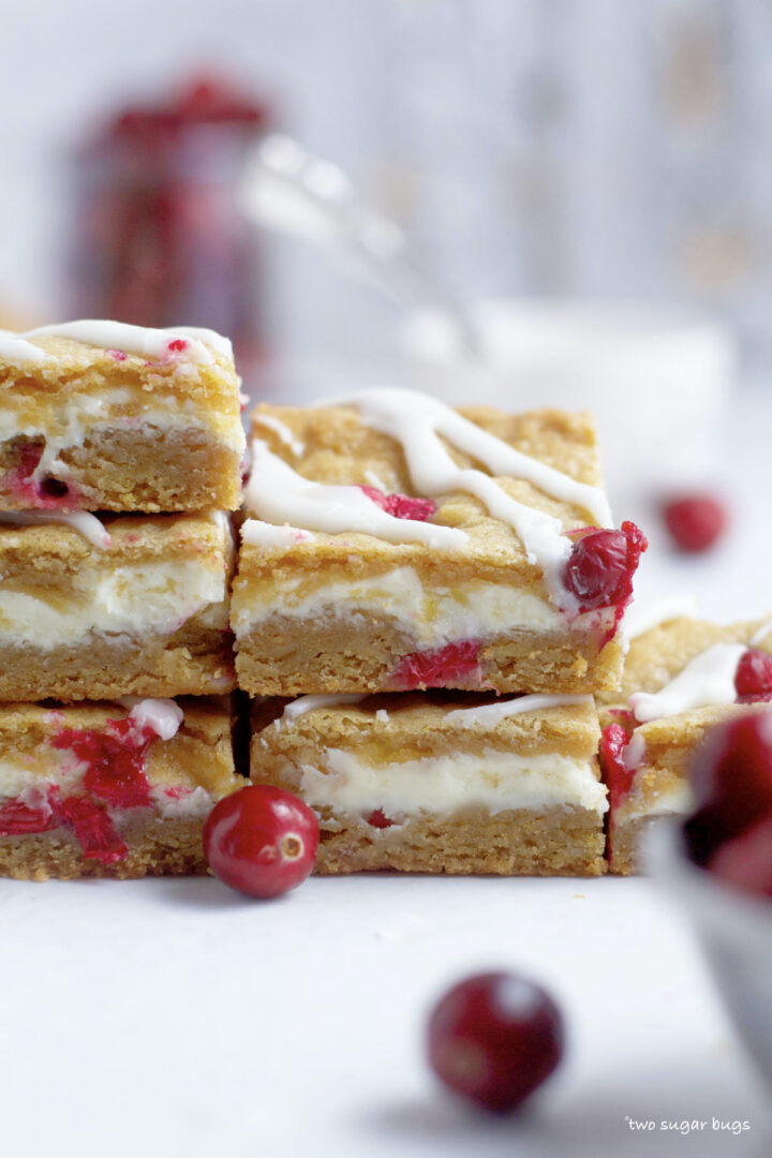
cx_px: 386
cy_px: 579
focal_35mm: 75
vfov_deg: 27.0
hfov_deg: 18.2
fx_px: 2412
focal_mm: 50
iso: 100
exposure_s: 1/160
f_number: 2.8
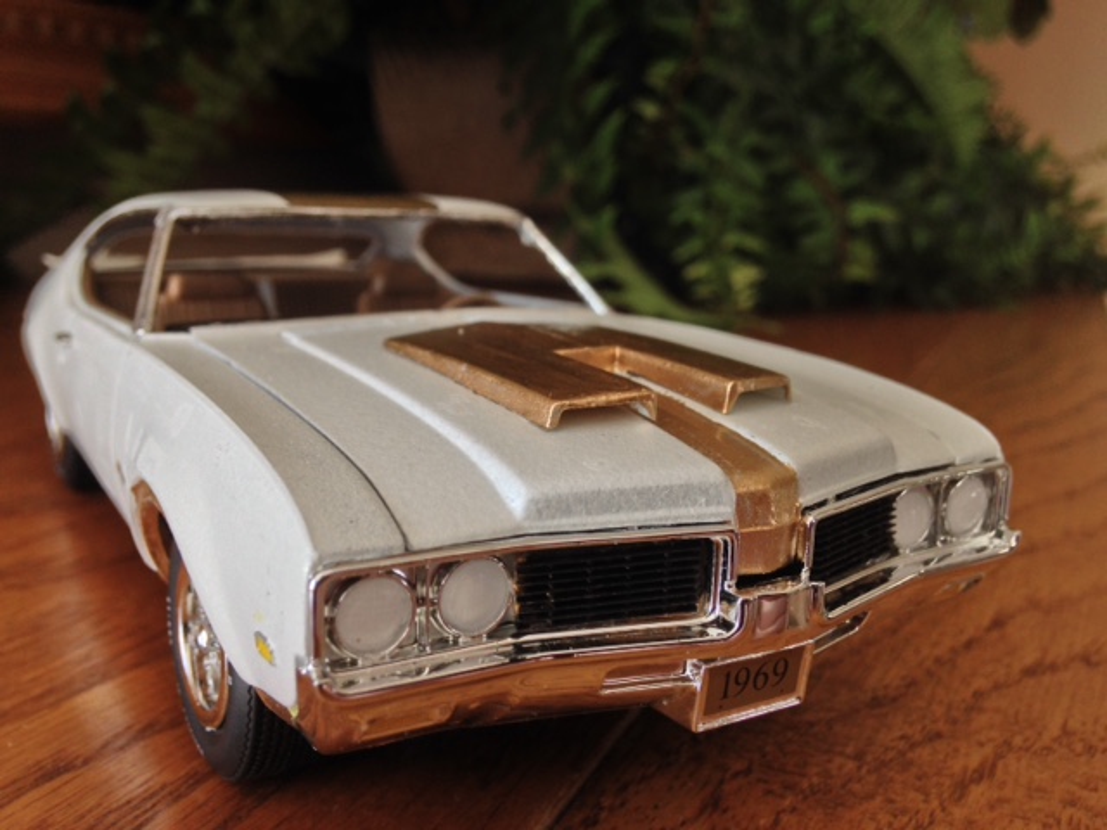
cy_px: 415
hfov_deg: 55.4
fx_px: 1055
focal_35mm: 33
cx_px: 554
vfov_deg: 42.9
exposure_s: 1/30
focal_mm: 4.12
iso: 50
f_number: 2.4
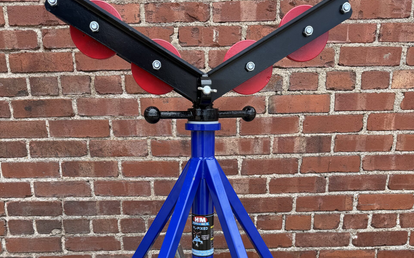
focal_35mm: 34
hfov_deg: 56.7
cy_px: 239
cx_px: 207
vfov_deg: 34.8
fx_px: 384
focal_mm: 6.76
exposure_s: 1/853
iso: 80
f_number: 1.78
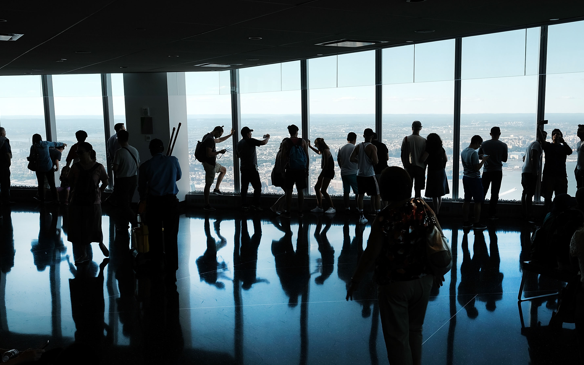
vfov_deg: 34.4
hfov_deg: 52.7
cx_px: 285
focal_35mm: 37
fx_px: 589
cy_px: 168
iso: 200
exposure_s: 1/80
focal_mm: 23
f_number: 8
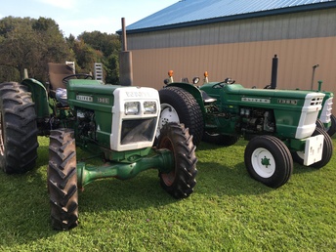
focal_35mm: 29
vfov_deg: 48.2
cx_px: 168
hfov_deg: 61.7
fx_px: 281
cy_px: 126
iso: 25
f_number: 2.2
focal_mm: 4.15
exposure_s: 1/460
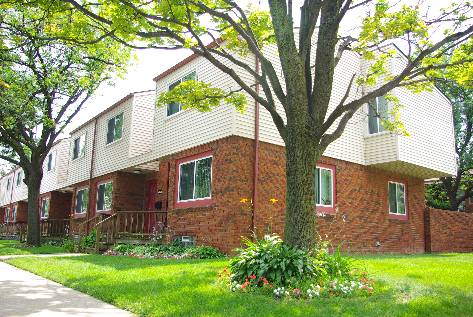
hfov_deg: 59.4
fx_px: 414
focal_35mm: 32
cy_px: 158
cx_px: 236
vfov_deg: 41.8
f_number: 4.5
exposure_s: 1/125
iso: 100
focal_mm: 21
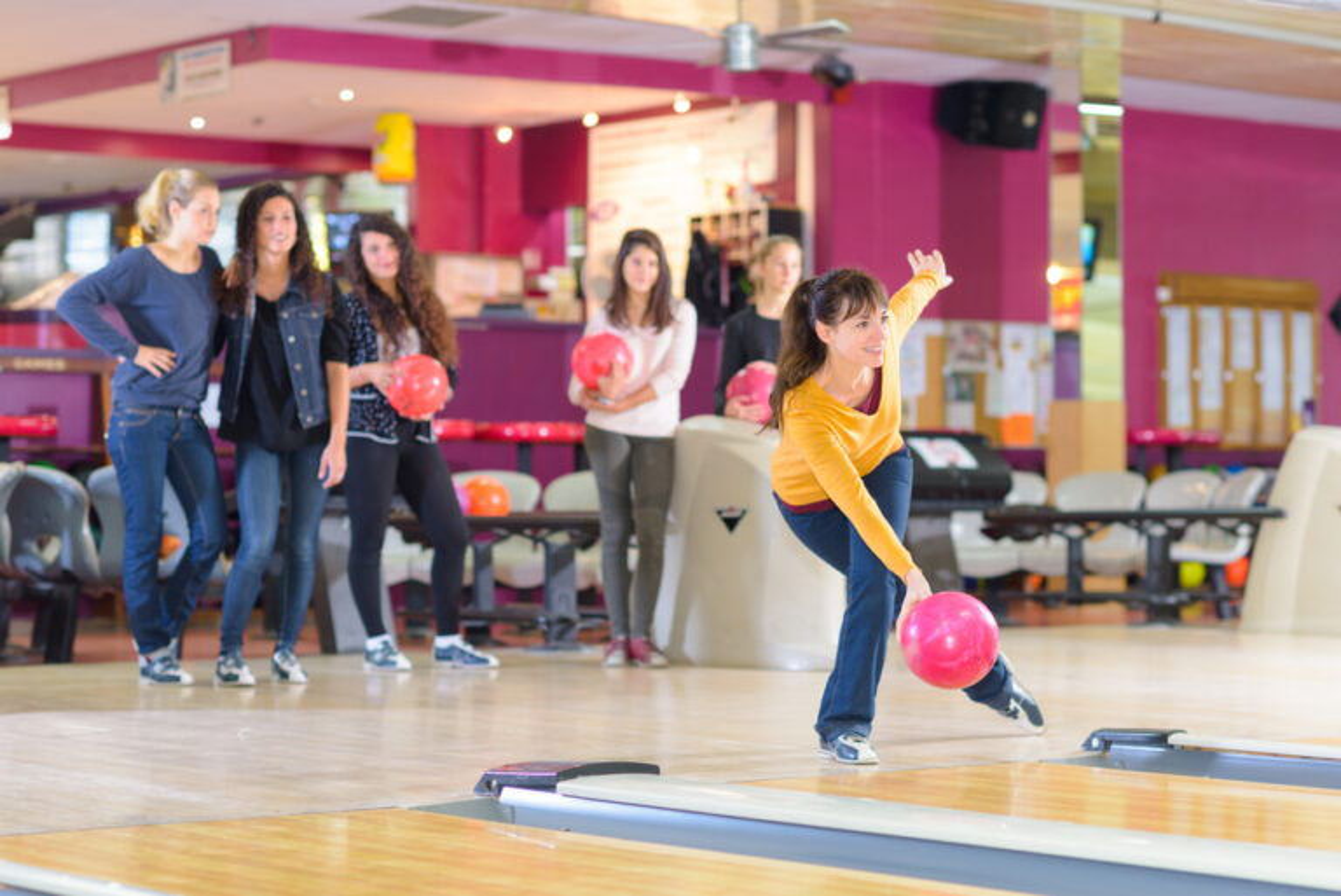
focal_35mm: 85
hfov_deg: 23.9
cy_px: 448
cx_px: 670
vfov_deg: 16.1
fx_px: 3168
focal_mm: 85
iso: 500
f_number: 2.5
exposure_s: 1/60
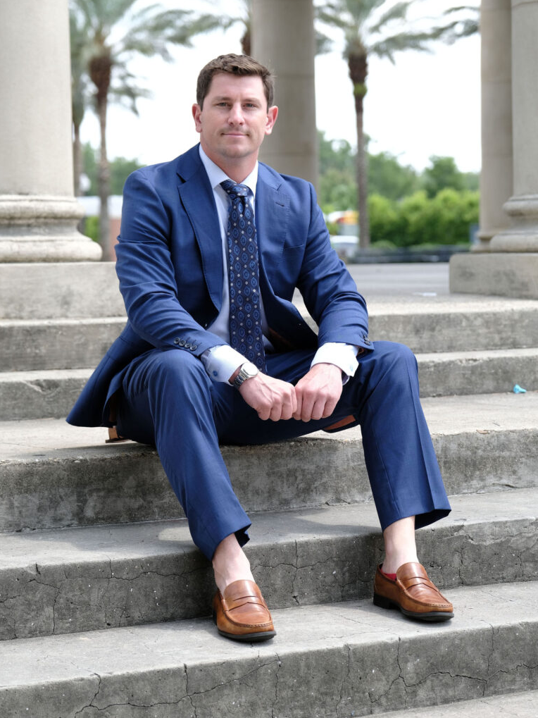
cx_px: 268
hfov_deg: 14.8
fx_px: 2073
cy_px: 364
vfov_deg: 19.6
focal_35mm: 100
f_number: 4
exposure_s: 1/250
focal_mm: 61
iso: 160
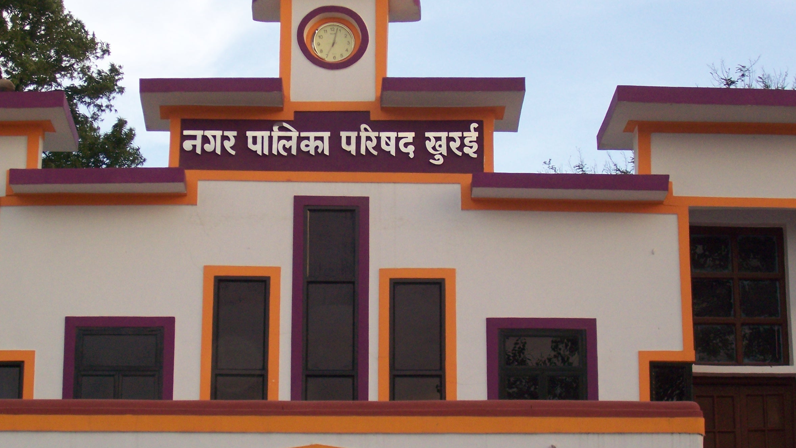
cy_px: 262
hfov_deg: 24.7
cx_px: 342
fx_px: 1815
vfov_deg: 14.1
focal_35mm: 86
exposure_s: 1/125
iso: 160
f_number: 3.6
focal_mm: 11
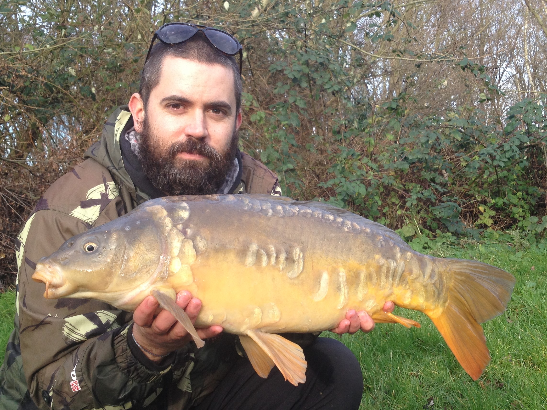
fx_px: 553
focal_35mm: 35
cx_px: 274
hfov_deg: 52.6
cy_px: 205
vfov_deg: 40.7
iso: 50
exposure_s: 1/181
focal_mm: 4.28
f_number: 2.4
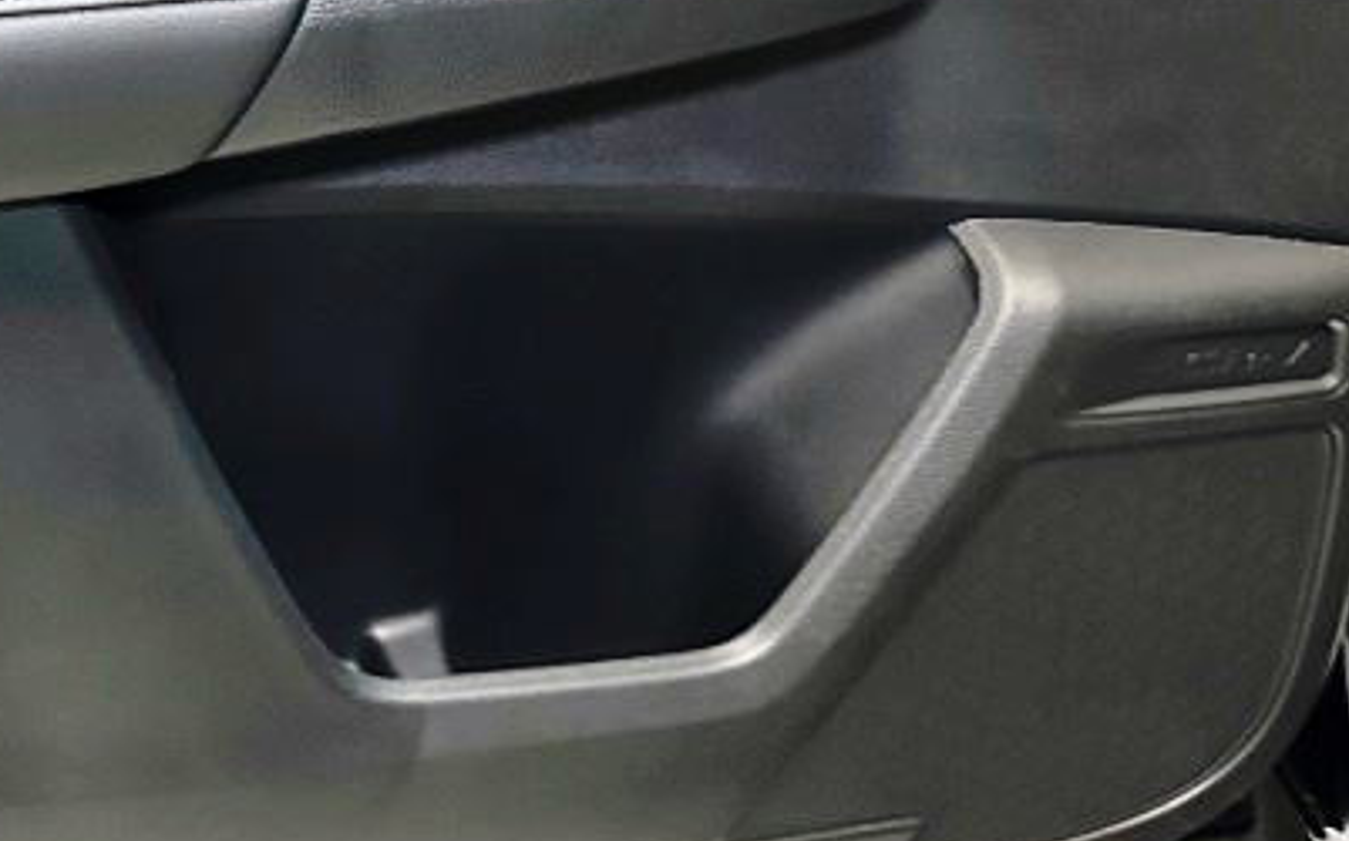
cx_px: -104
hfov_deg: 28.8
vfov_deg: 19.1
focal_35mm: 65
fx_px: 2388
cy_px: -104
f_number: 1.78
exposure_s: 1/40
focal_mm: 6.86
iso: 800
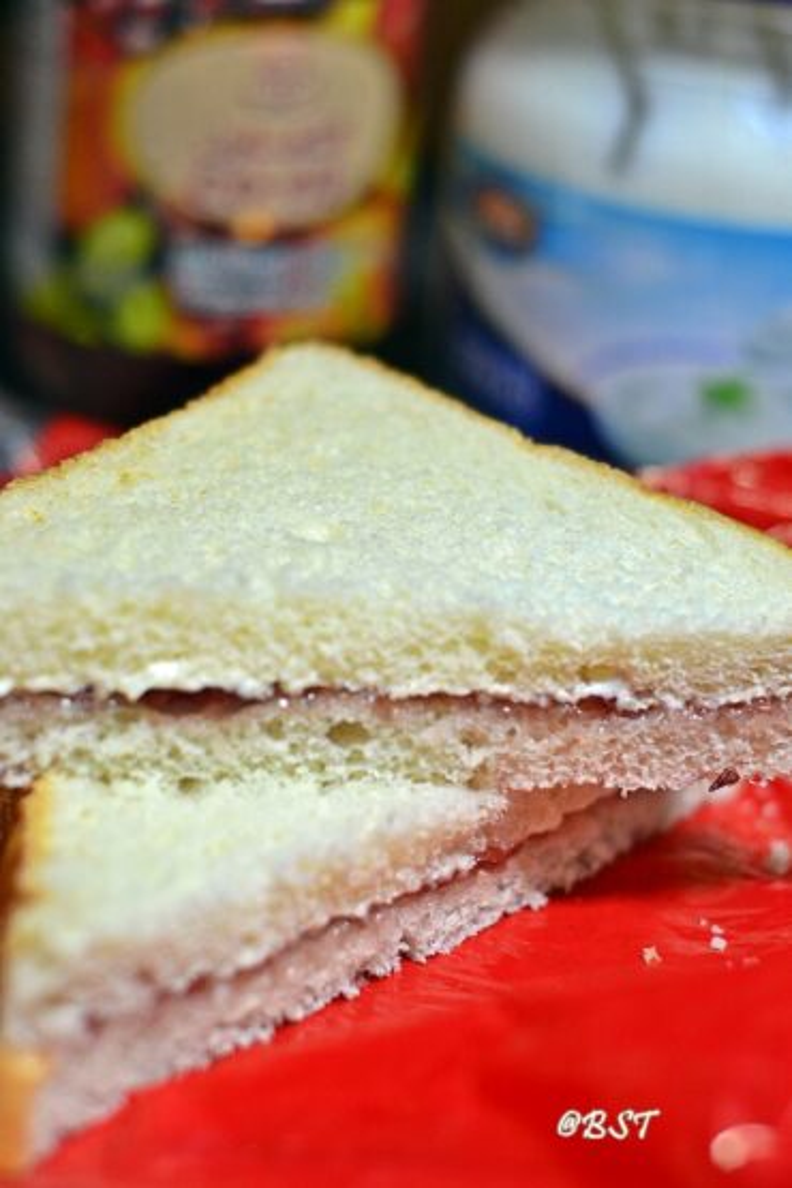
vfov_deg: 27.0
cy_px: 594
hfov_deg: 18.2
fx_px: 2475
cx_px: 396
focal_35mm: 75
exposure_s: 1/25
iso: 800
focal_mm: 50
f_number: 2.8
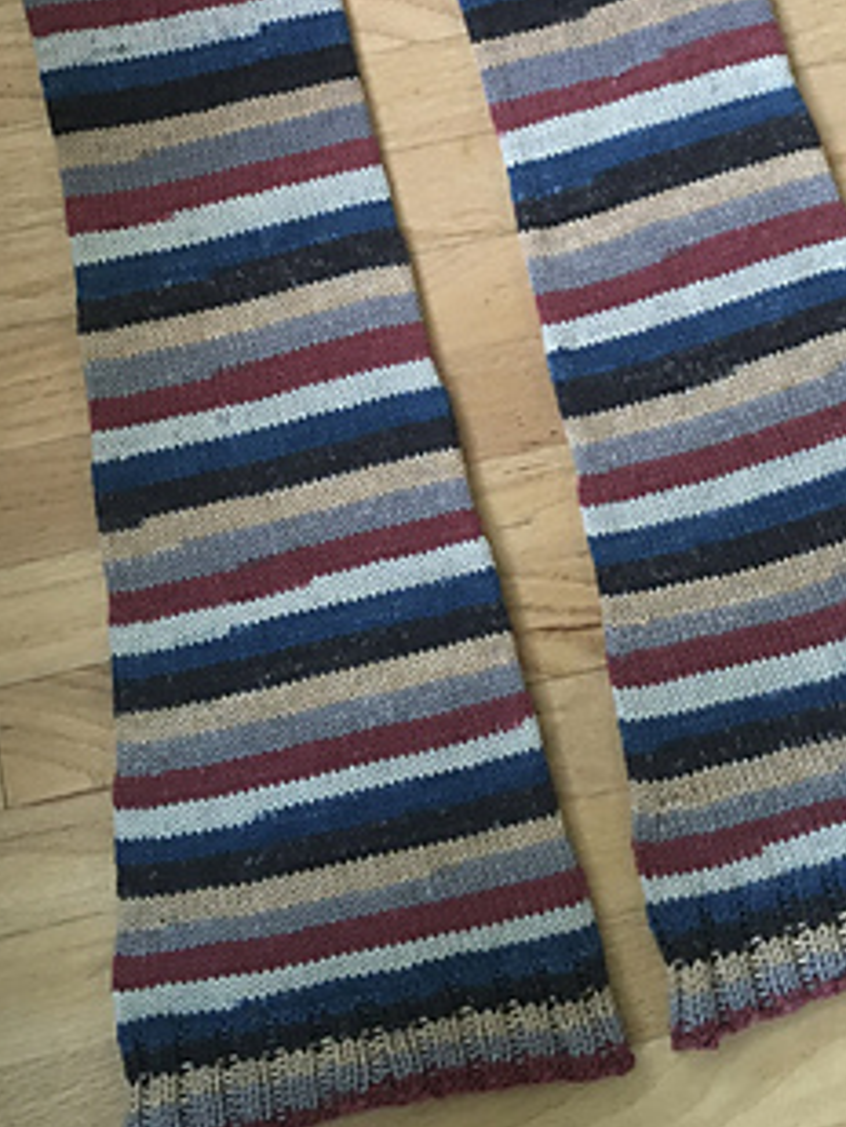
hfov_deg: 24.4
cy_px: 106
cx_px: 467
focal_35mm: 60
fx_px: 1954
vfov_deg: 30.7
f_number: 2.2
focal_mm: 4.15
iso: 200
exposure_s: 1/24
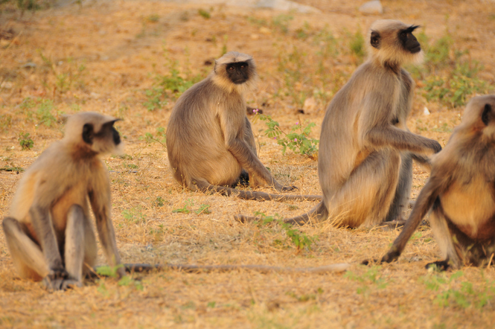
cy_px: 162
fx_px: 4492
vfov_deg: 4.2
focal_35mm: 327
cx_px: 257
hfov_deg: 6.3
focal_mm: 200
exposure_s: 1/125
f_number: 5.6
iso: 200
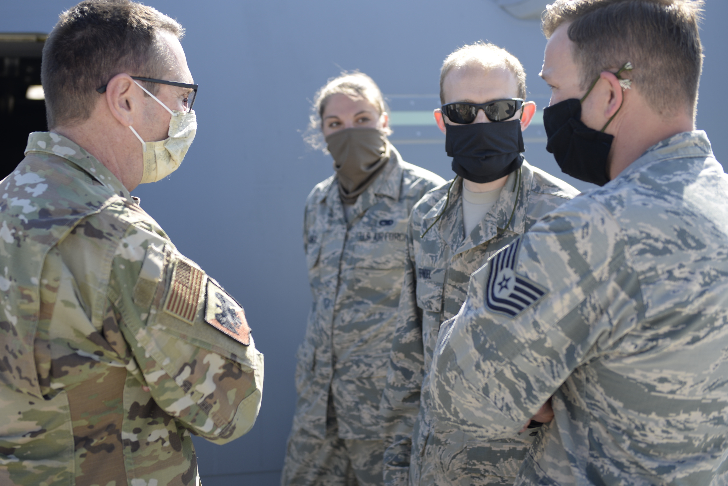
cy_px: 211
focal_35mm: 57
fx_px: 1153
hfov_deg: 35.0
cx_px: 318
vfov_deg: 23.8
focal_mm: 48
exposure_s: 1/500
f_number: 3.2
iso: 100
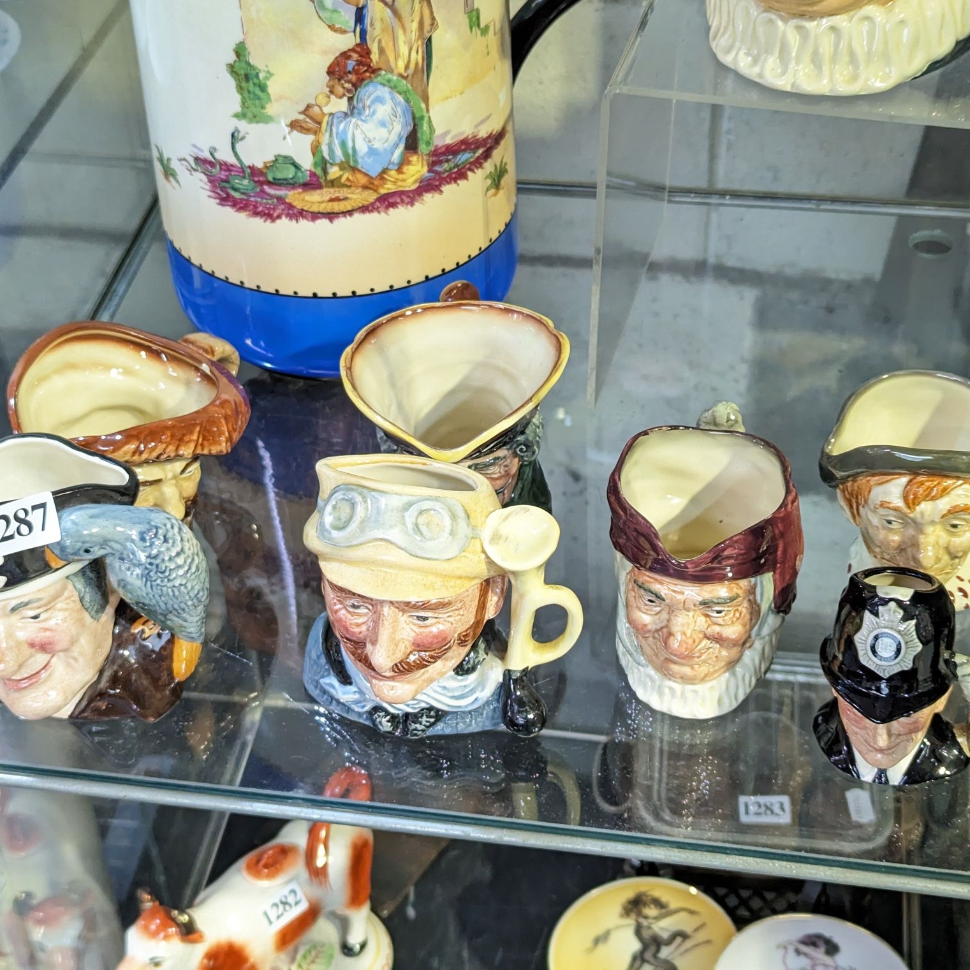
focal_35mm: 57
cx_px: 468
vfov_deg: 30.0
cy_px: 483
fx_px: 1807
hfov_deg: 30.0
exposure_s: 1/50
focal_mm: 6.81
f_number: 1.85
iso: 420
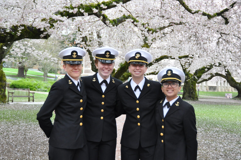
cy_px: 80
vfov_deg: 21.2
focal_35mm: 64
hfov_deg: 31.5
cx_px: 121
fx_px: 428
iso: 800
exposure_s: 1/50
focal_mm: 42
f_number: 4.5
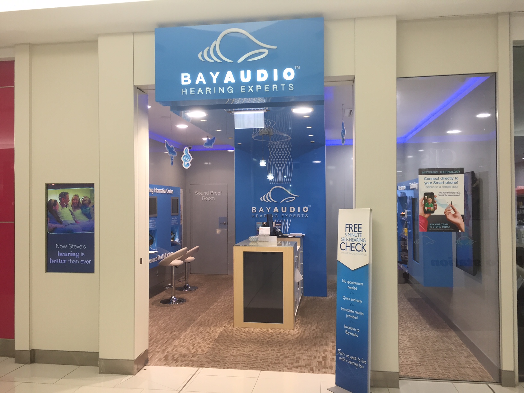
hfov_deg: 61.7
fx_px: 439
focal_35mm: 29
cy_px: 196
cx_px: 262
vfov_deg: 48.2
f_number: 2.2
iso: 32
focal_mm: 4.15
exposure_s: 1/33
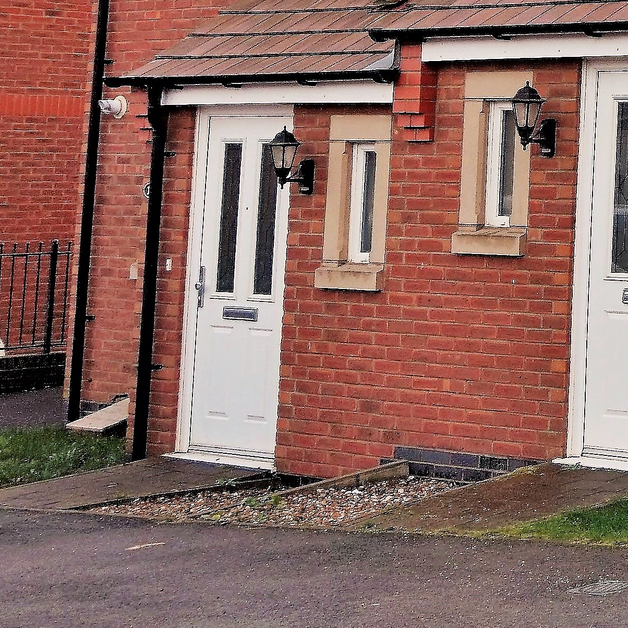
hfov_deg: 18.3
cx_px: 1119
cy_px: -117
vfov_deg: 21.5
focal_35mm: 75
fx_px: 1539
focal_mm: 16
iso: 100
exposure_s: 1/100
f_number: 8
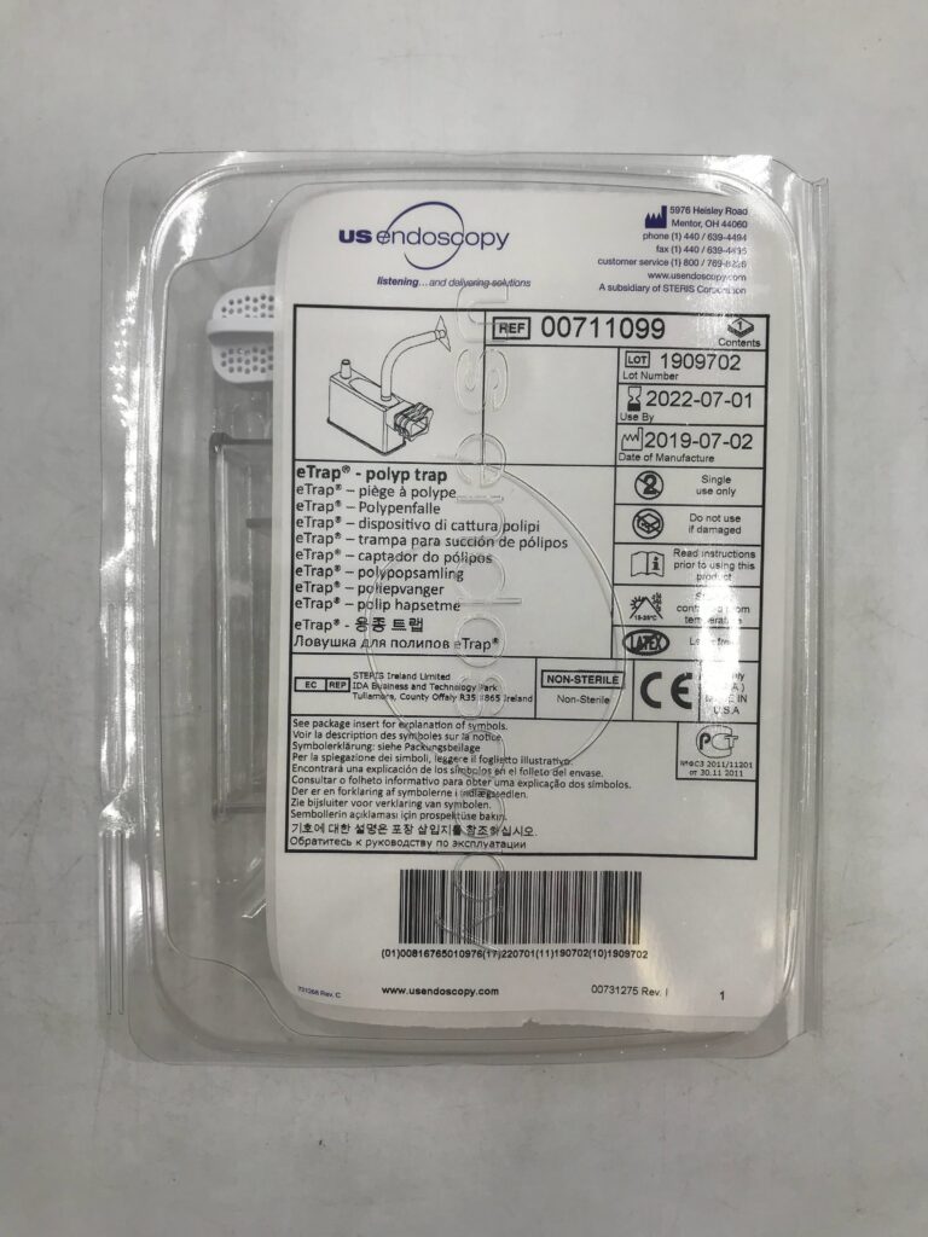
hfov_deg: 49.7
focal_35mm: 28
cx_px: 464
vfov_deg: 63.4
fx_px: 1001
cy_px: 618
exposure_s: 1/277
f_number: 1.8
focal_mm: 3.99
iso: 20
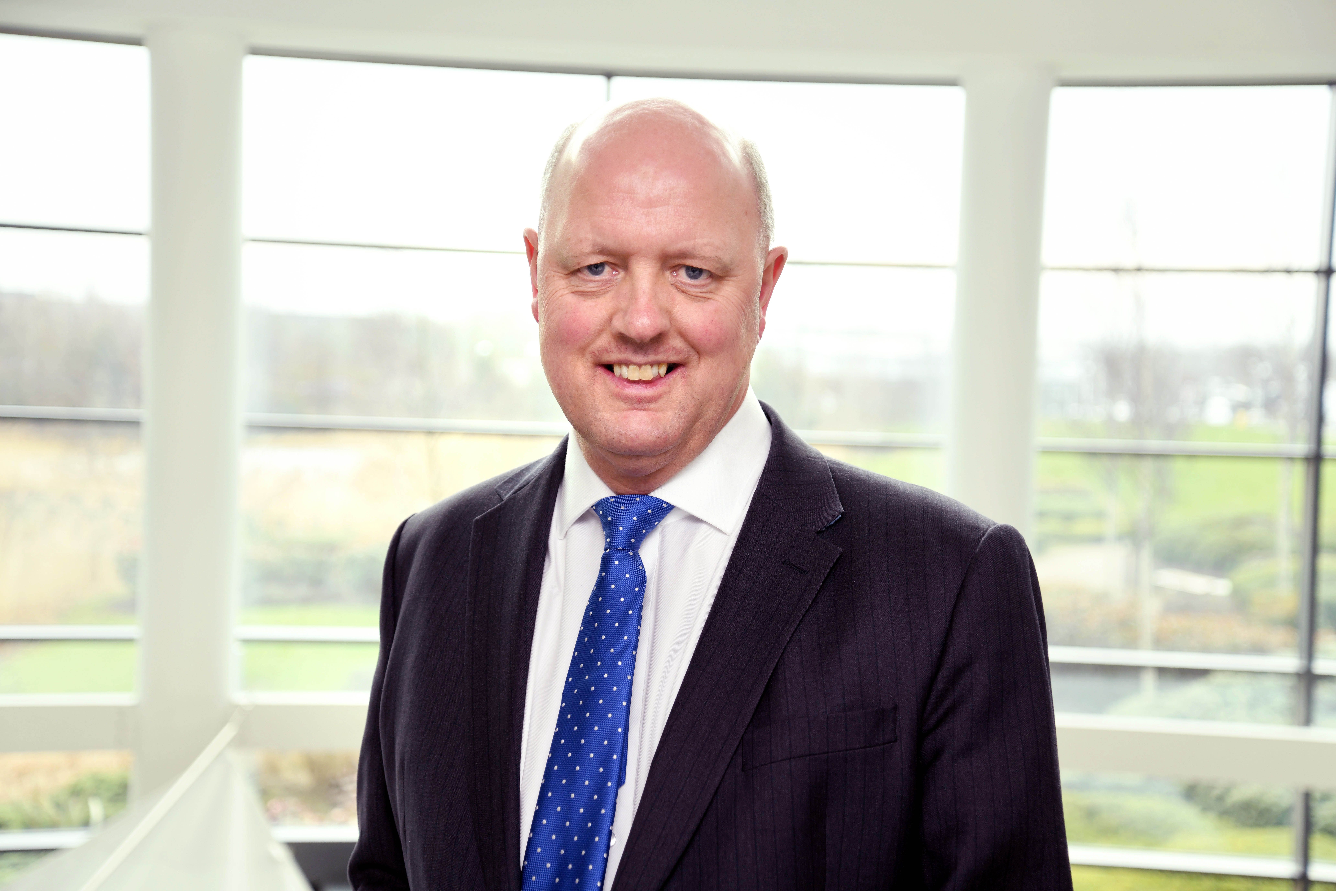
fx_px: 2523
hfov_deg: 29.7
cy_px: 446
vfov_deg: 20.0
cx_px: 668
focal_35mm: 68
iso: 500
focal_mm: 68
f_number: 4.5
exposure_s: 1/160
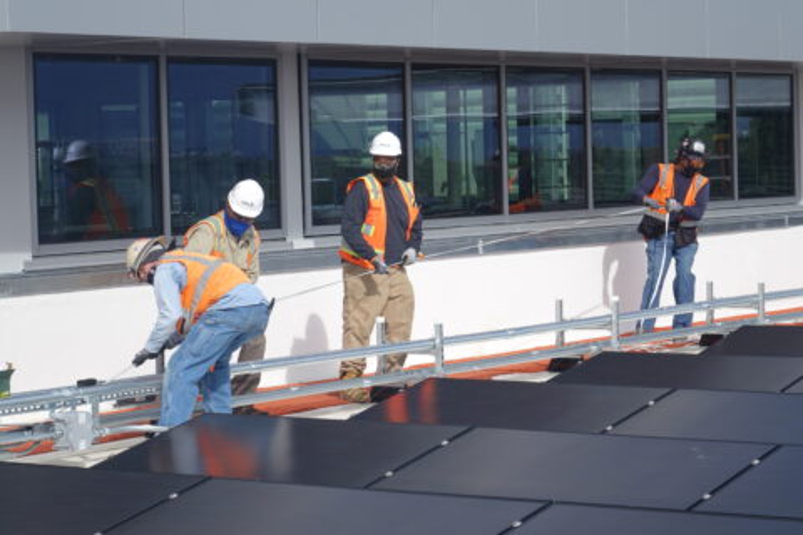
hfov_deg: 16.5
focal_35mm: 124
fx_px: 2766
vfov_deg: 11.1
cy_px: 268
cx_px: 402
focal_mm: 45.37
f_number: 4.5
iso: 125
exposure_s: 1/800
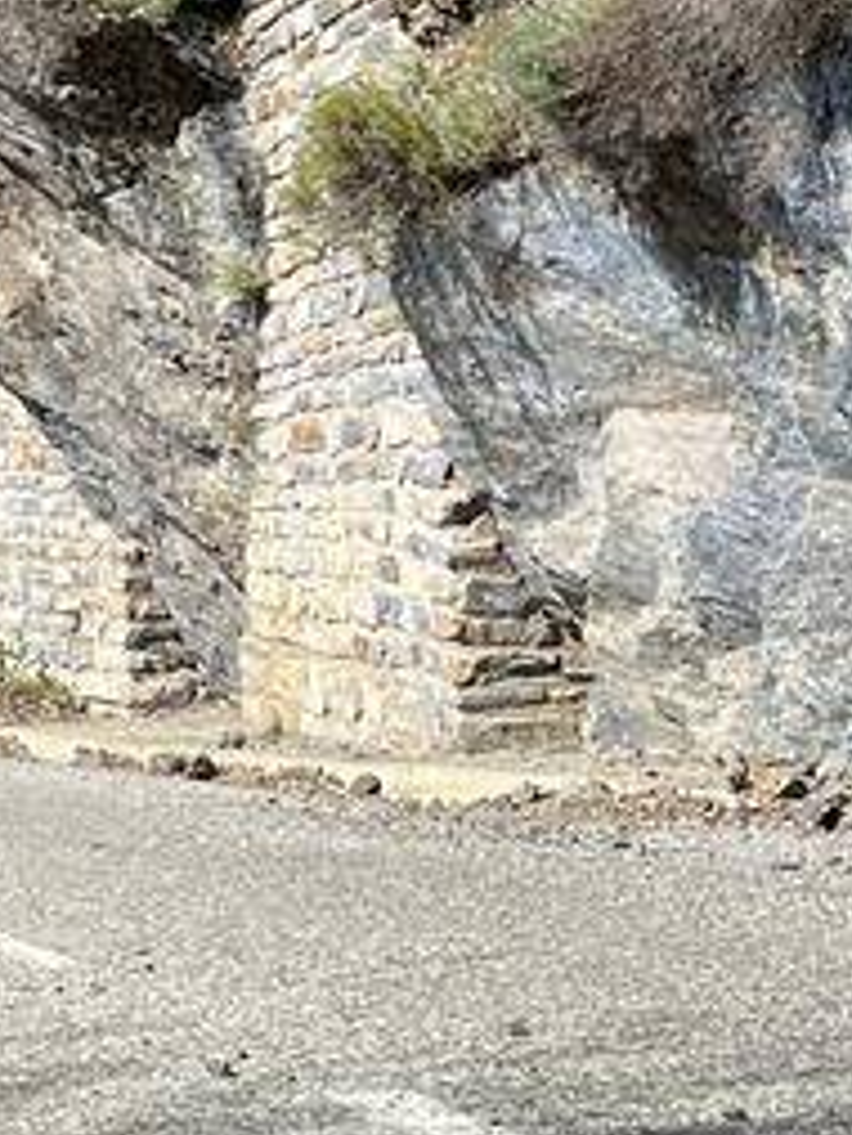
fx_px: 3640
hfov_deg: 12.2
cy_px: 332
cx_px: -682
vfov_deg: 17.6
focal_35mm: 111
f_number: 1.6
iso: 50
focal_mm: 5.1
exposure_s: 1/2062
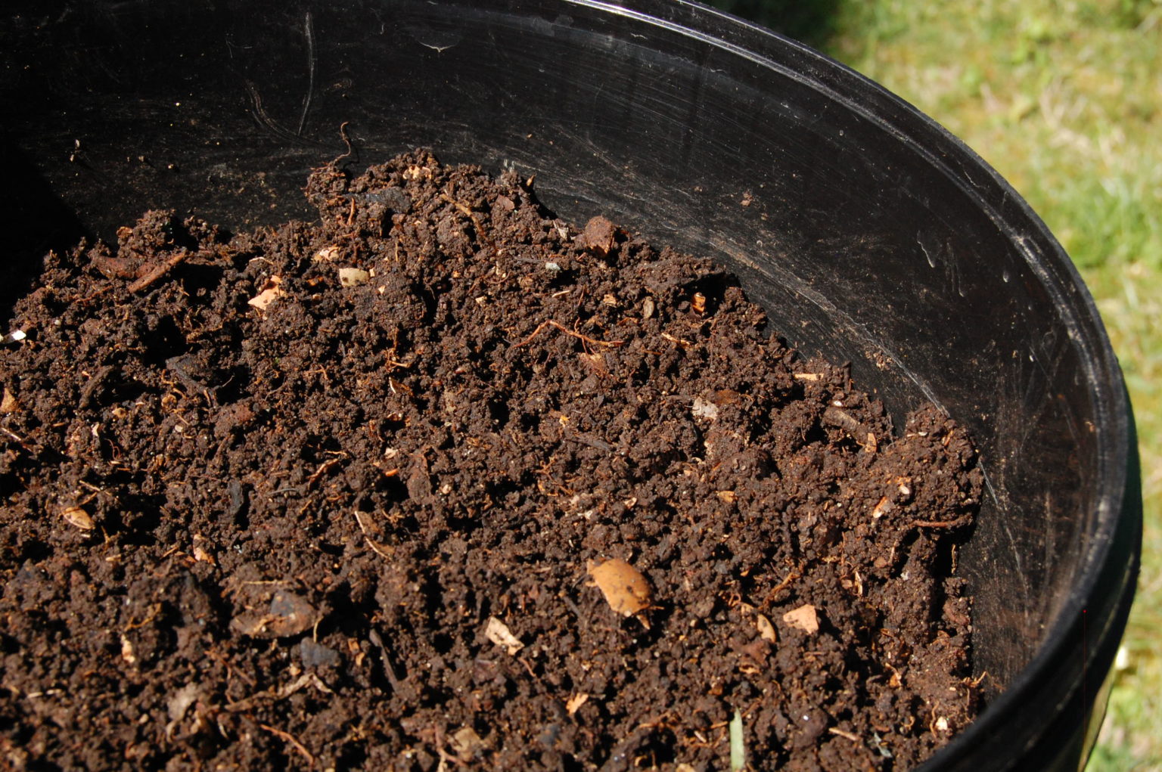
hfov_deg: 31.9
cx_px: 581
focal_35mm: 63
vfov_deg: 21.5
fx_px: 2032
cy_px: 386
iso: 800
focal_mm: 42
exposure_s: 1/320
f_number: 13
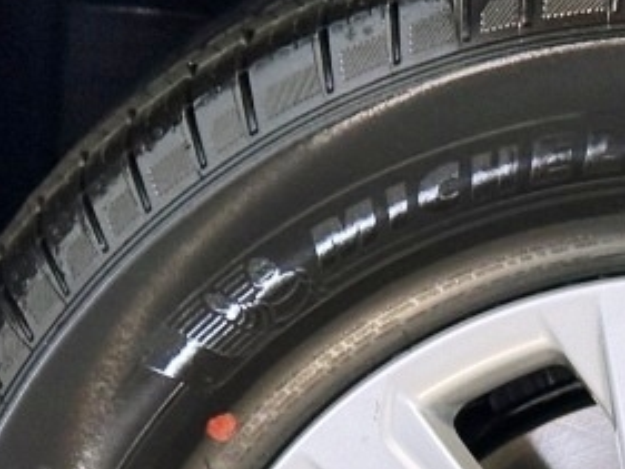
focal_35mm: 175
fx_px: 3161
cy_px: 754
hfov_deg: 11.1
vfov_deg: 8.3
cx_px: 741
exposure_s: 1/40
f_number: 1.78
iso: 500
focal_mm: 6.86
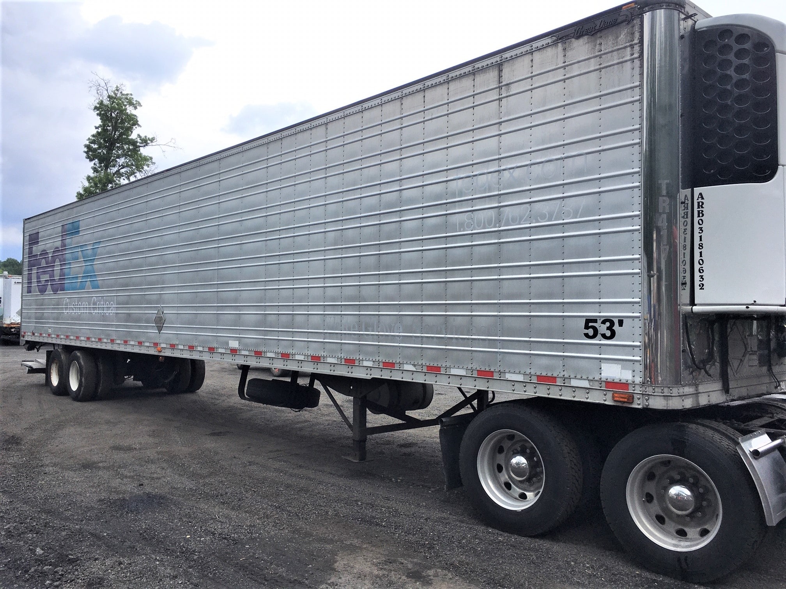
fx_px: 658
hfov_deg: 61.7
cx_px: 393
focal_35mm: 29
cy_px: 294
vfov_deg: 48.2
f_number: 2.2
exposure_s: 1/884
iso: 25
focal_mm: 4.15
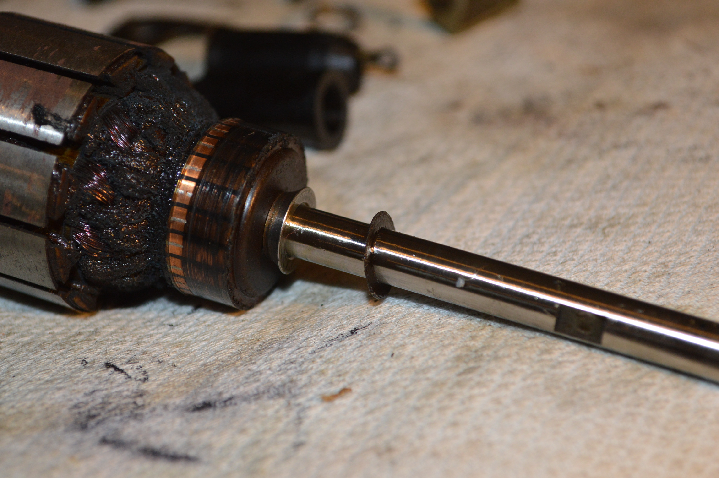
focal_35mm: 63
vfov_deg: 21.5
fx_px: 1257
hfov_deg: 31.9
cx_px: 360
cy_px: 239
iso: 640
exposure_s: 1/60
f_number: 5.3
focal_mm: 42
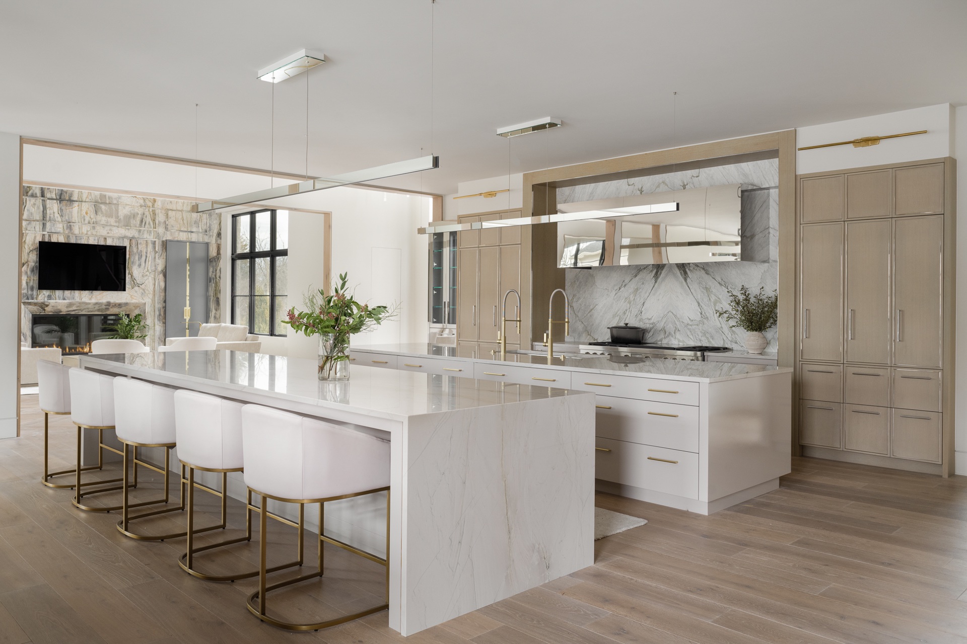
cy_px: 322
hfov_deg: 69.4
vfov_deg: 49.6
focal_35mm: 26
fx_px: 698
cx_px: 484
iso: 320
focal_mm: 26
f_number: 8
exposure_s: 1/100
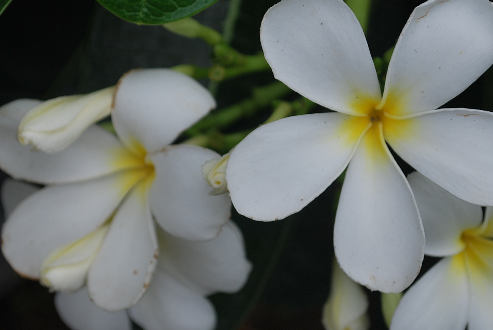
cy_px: 172
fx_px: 1476
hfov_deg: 18.9
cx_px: 295
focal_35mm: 108
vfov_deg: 12.8
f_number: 6.3
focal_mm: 55
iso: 100
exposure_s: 1/160
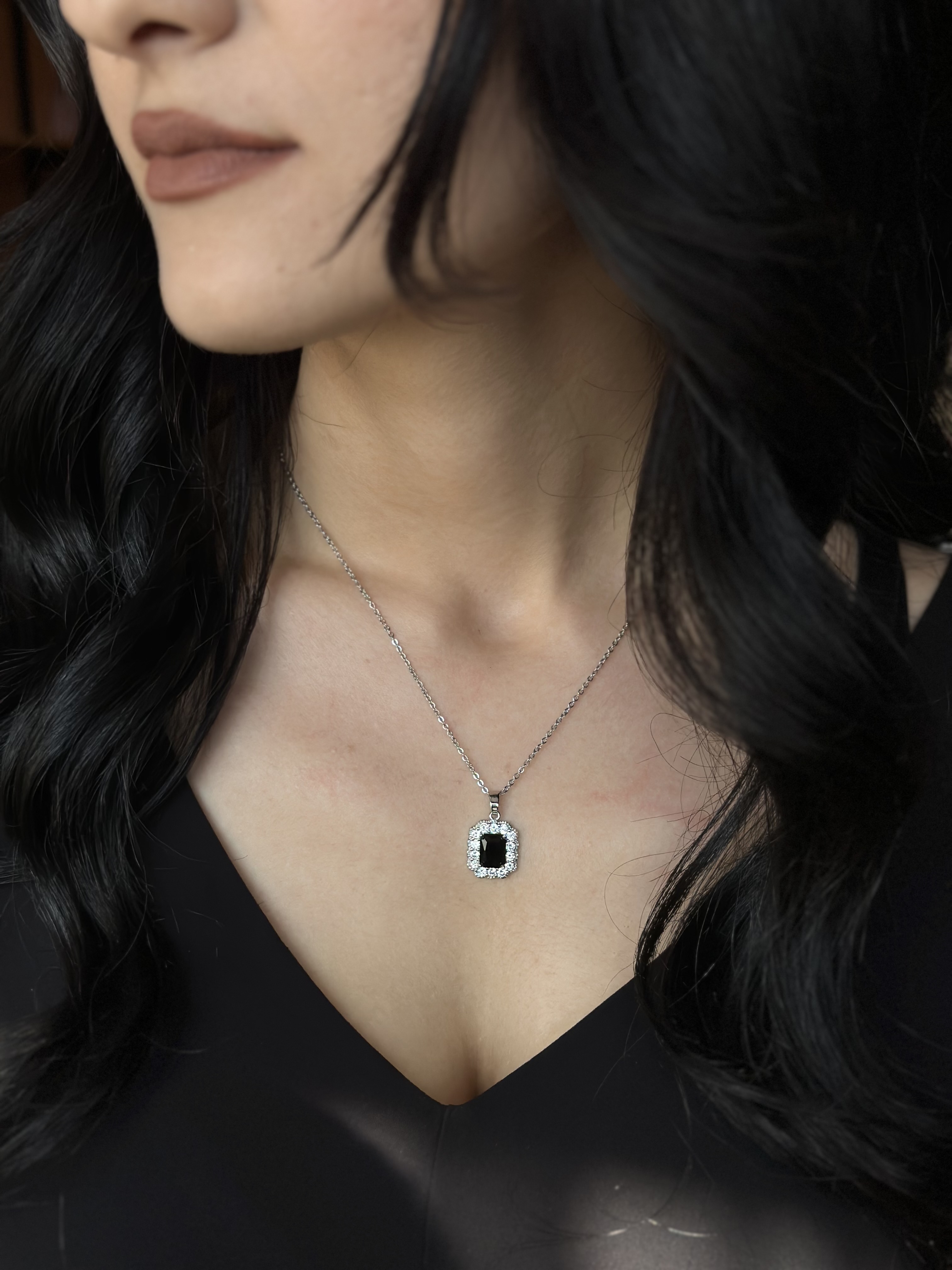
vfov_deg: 39.7
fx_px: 1760
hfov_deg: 30.3
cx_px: 476
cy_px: 635
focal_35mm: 48
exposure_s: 1/1590
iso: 80
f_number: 1.78
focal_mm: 6.86
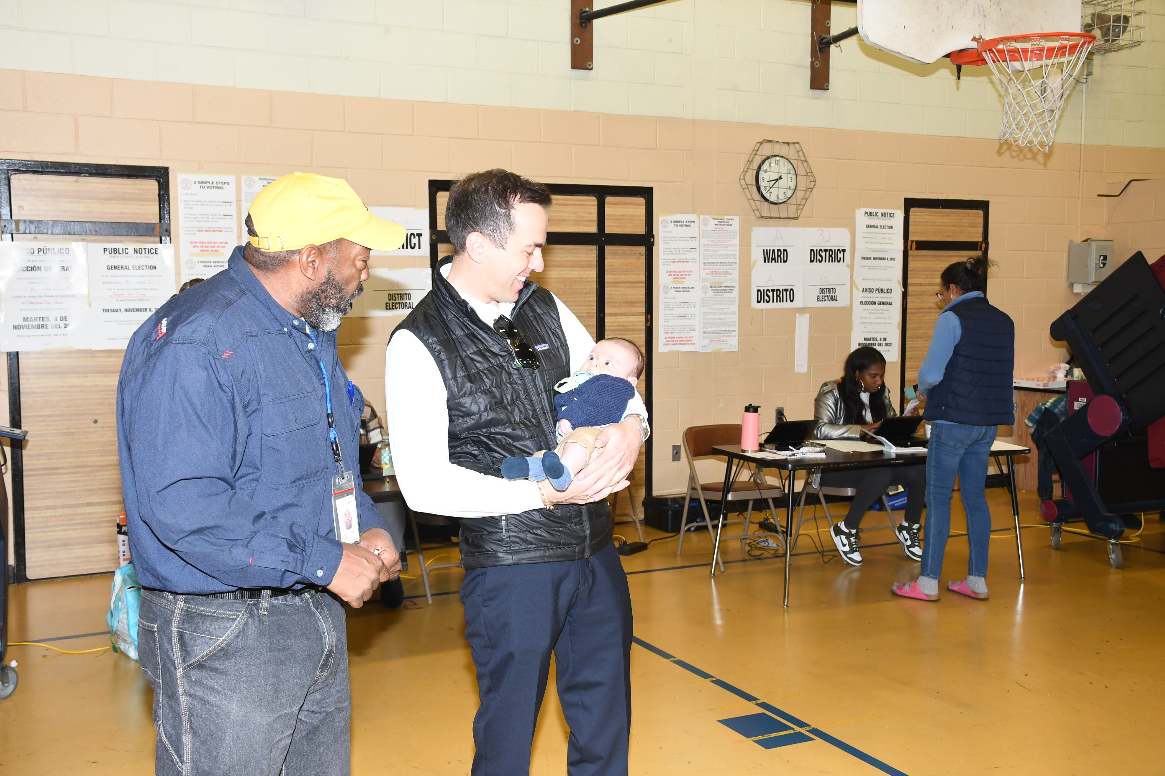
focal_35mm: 39
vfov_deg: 34.2
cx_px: 582
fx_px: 1262
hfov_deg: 49.6
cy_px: 388
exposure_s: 1/60
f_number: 7.1
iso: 800
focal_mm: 26
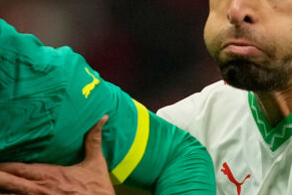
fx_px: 19644
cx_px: 362
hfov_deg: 0.9
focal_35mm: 2422
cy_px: 500
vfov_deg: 0.6
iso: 2500
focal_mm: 400
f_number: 2.8
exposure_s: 1/2500
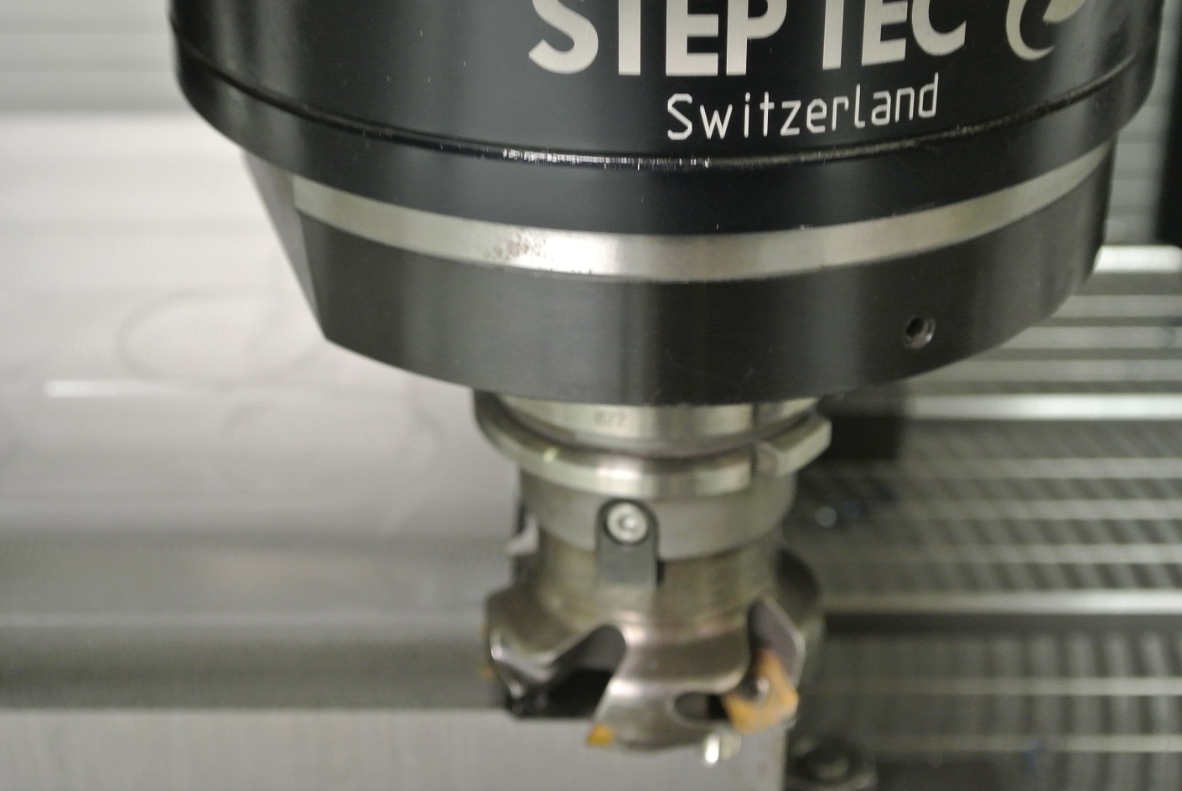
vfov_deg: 20.4
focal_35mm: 67
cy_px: 388
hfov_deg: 30.0
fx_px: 2203
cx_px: 597
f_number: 5
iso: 800
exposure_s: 1/25
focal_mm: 23.6
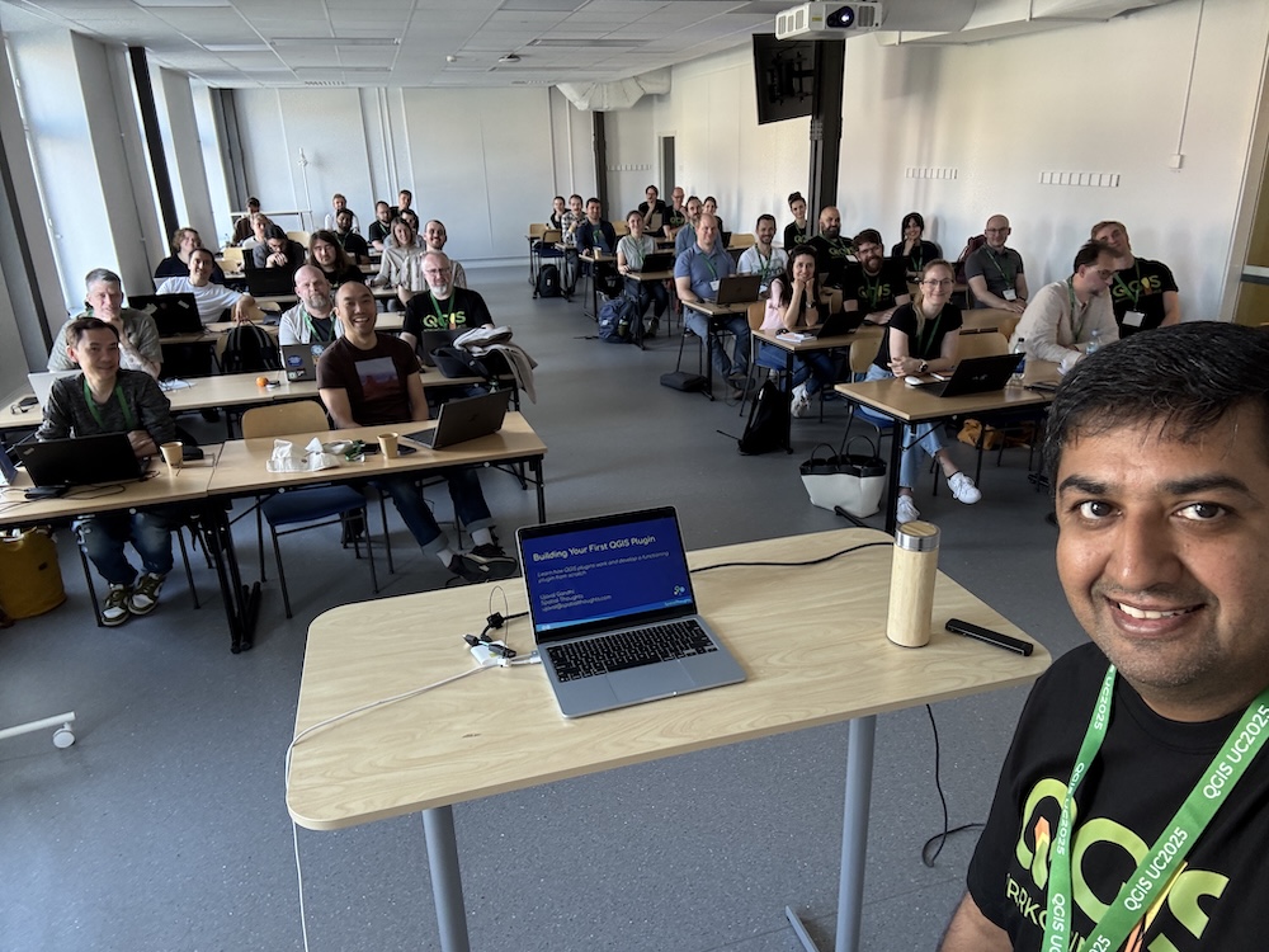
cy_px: 476
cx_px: 634
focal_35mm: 23
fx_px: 843
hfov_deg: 73.9
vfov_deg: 58.9
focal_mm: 2.69
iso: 160
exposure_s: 1/60
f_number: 1.9
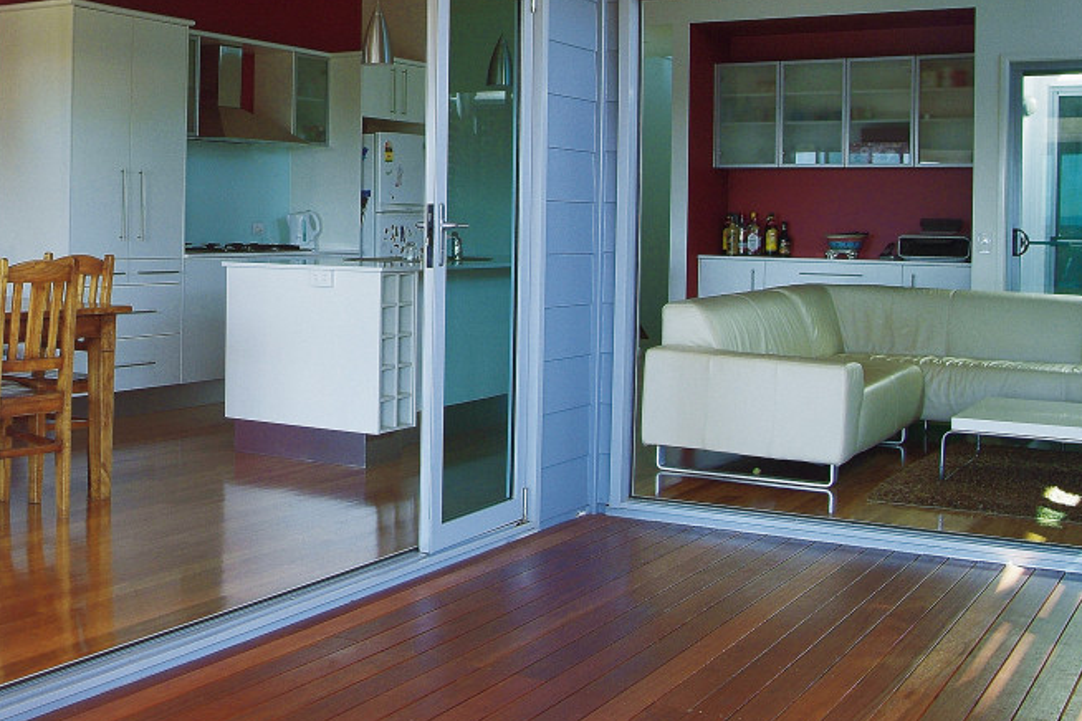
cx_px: 311
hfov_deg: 41.0
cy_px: 252
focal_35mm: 47
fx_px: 1413
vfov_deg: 28.5
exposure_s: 1/10
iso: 400
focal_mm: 20
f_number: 8
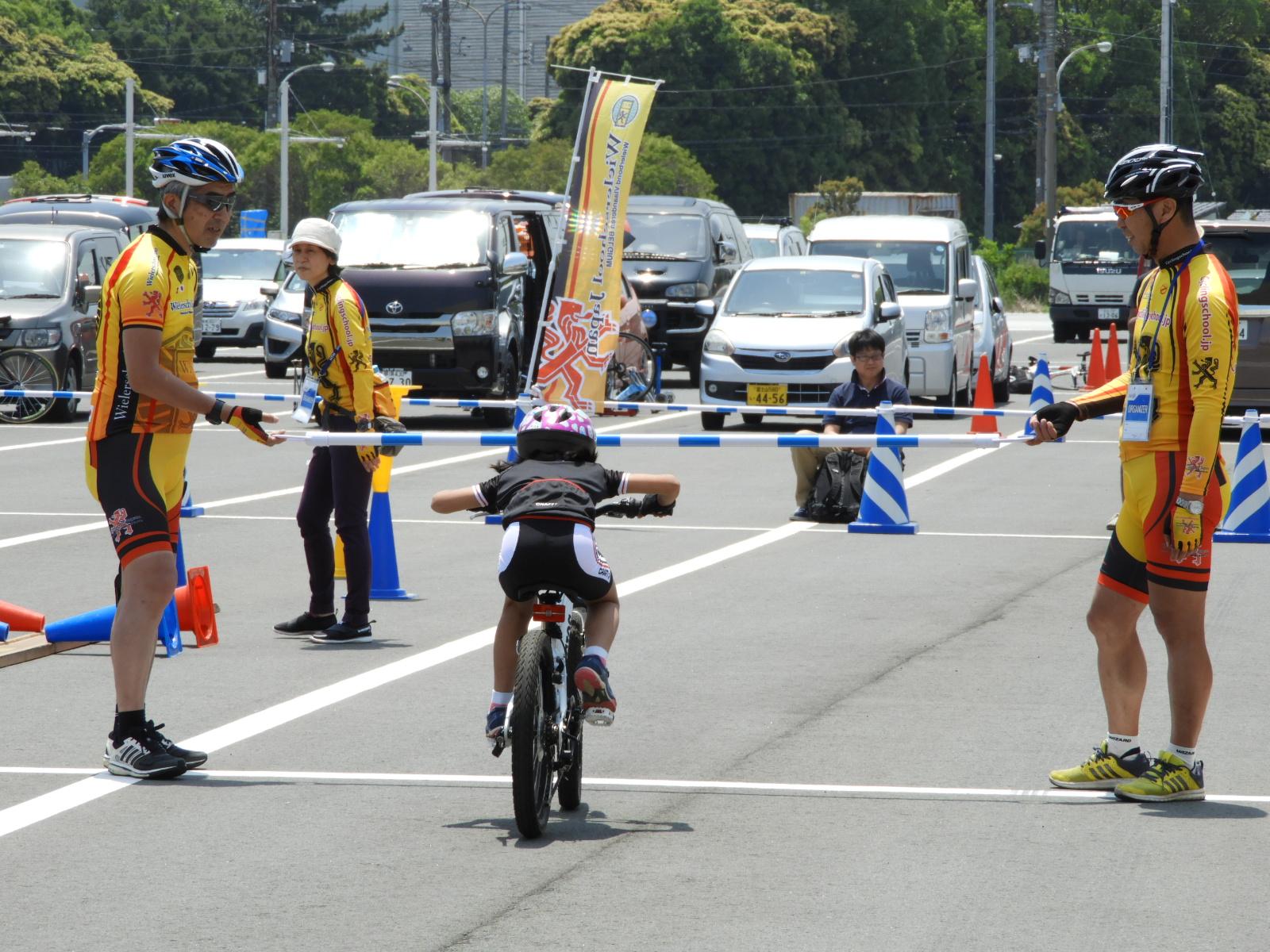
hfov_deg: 11.0
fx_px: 6604
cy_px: 476
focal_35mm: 180
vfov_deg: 8.2
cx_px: 635
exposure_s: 1/500
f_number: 5.3
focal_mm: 32.2
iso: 100
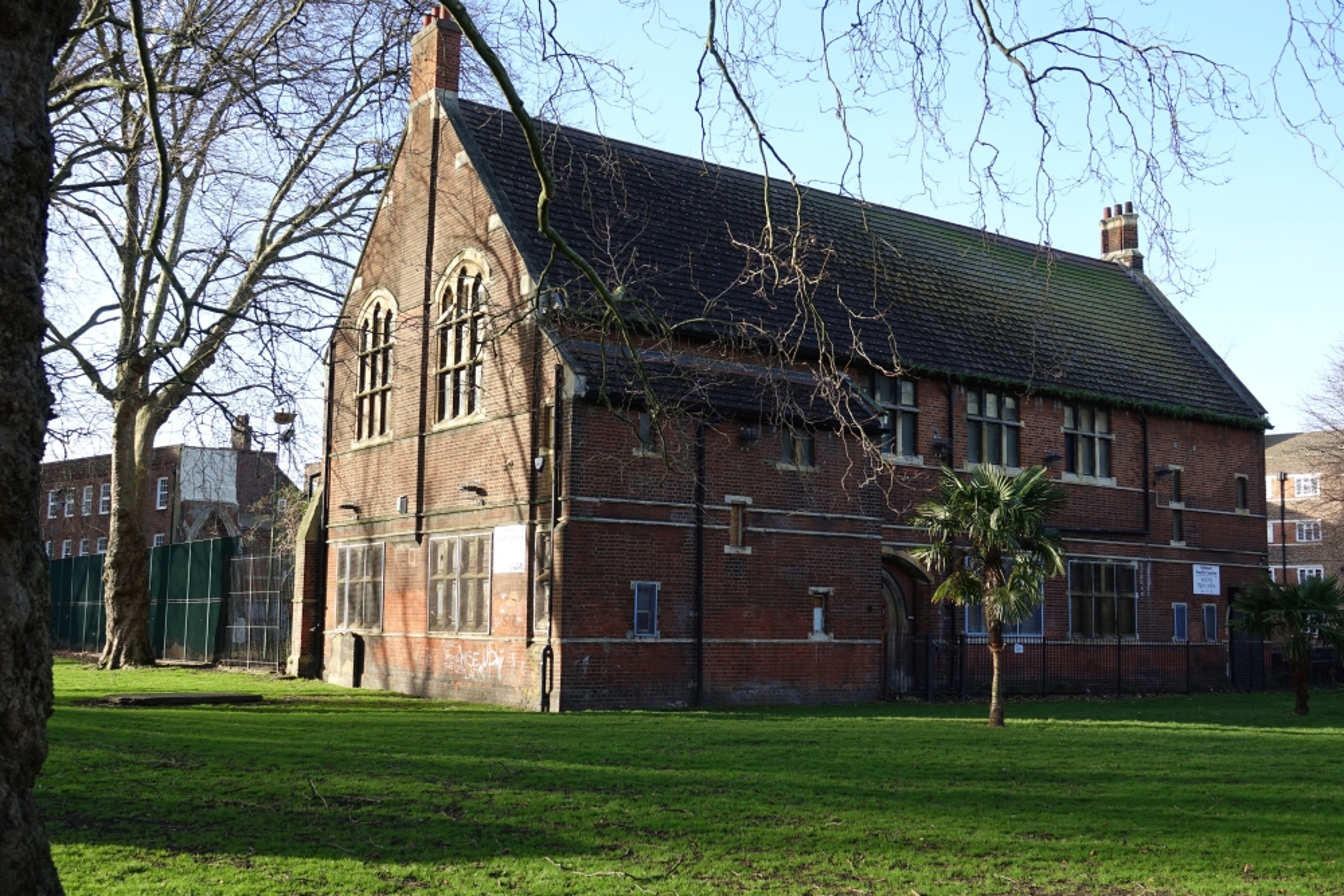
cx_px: 672
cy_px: 448
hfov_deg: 51.9
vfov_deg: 36.0
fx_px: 1381
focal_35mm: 37
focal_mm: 13.7
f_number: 3.2
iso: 100
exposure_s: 1/250
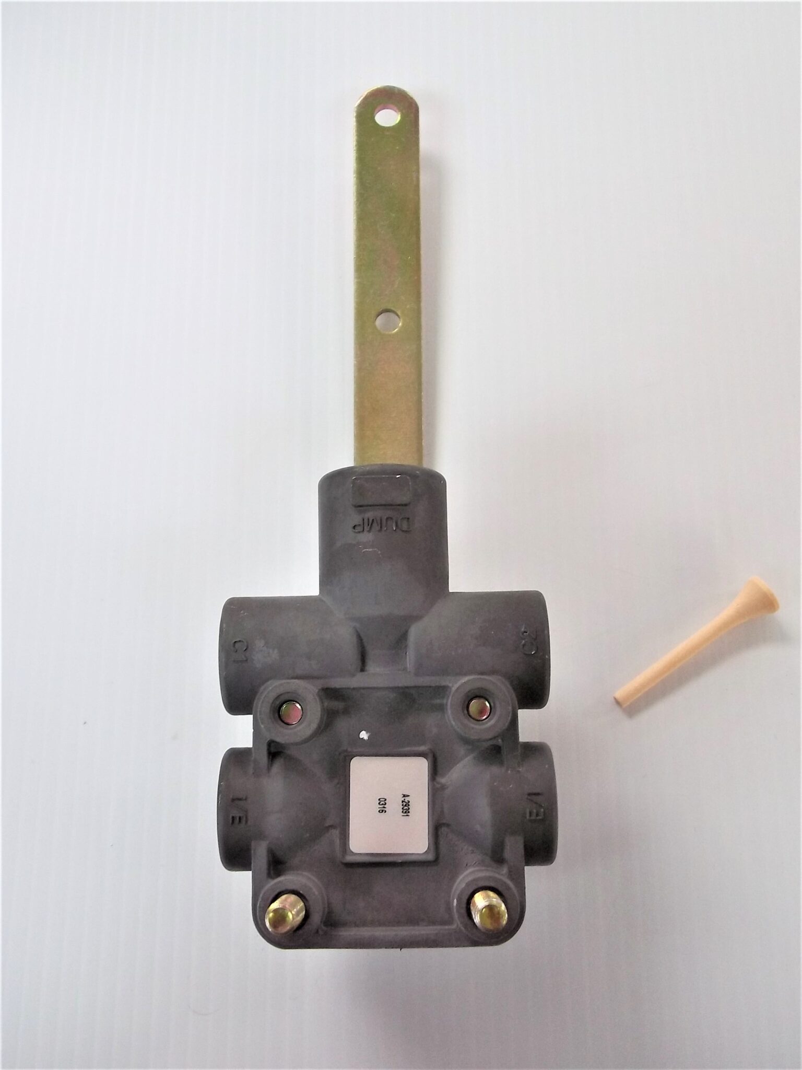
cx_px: 401
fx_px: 989
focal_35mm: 32
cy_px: 535
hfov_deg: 44.2
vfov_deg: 56.8
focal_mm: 5.7
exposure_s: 1/30
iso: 90
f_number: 2.9
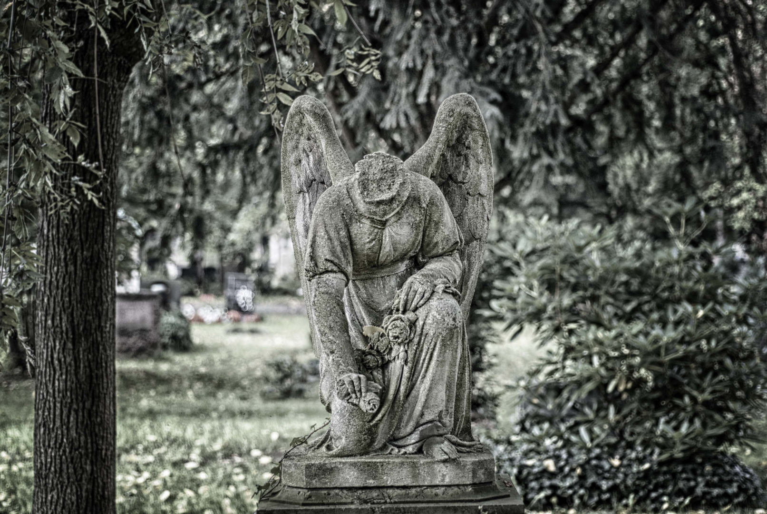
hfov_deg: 22.6
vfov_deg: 15.2
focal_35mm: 90
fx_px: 1920
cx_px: 384
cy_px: 257
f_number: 2.8
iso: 100
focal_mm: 60
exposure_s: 1/60
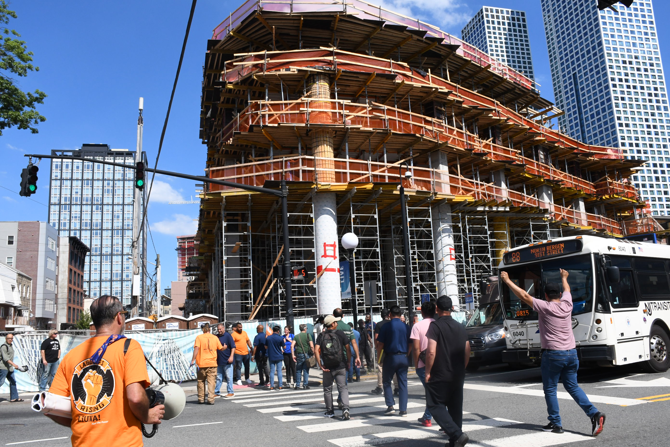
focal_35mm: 30
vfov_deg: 43.6
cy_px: 224
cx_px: 335
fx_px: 558
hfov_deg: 61.9
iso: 800
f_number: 14
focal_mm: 20
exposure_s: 1/800
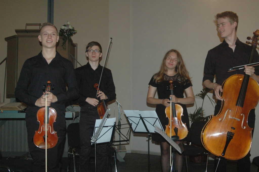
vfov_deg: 26.4
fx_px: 367
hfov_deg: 38.9
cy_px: 86
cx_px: 130
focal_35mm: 51
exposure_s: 1/60
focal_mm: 34
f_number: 4.5
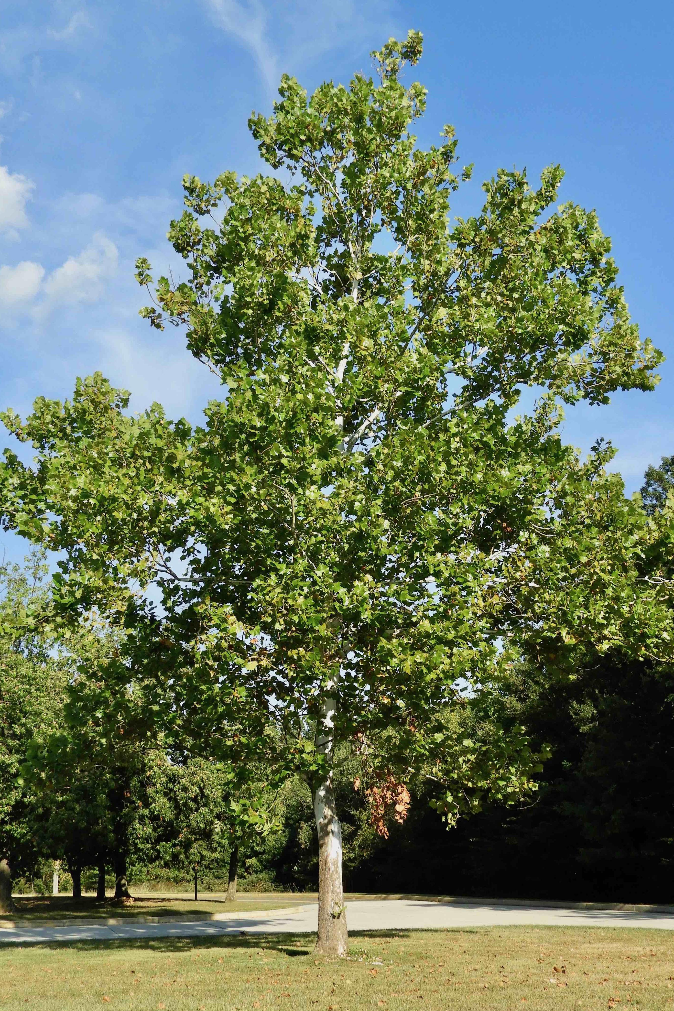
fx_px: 1236
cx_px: 377
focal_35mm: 44
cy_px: 577
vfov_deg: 44.4
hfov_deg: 30.5
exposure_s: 1/800
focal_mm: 6.3
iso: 100
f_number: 3.8
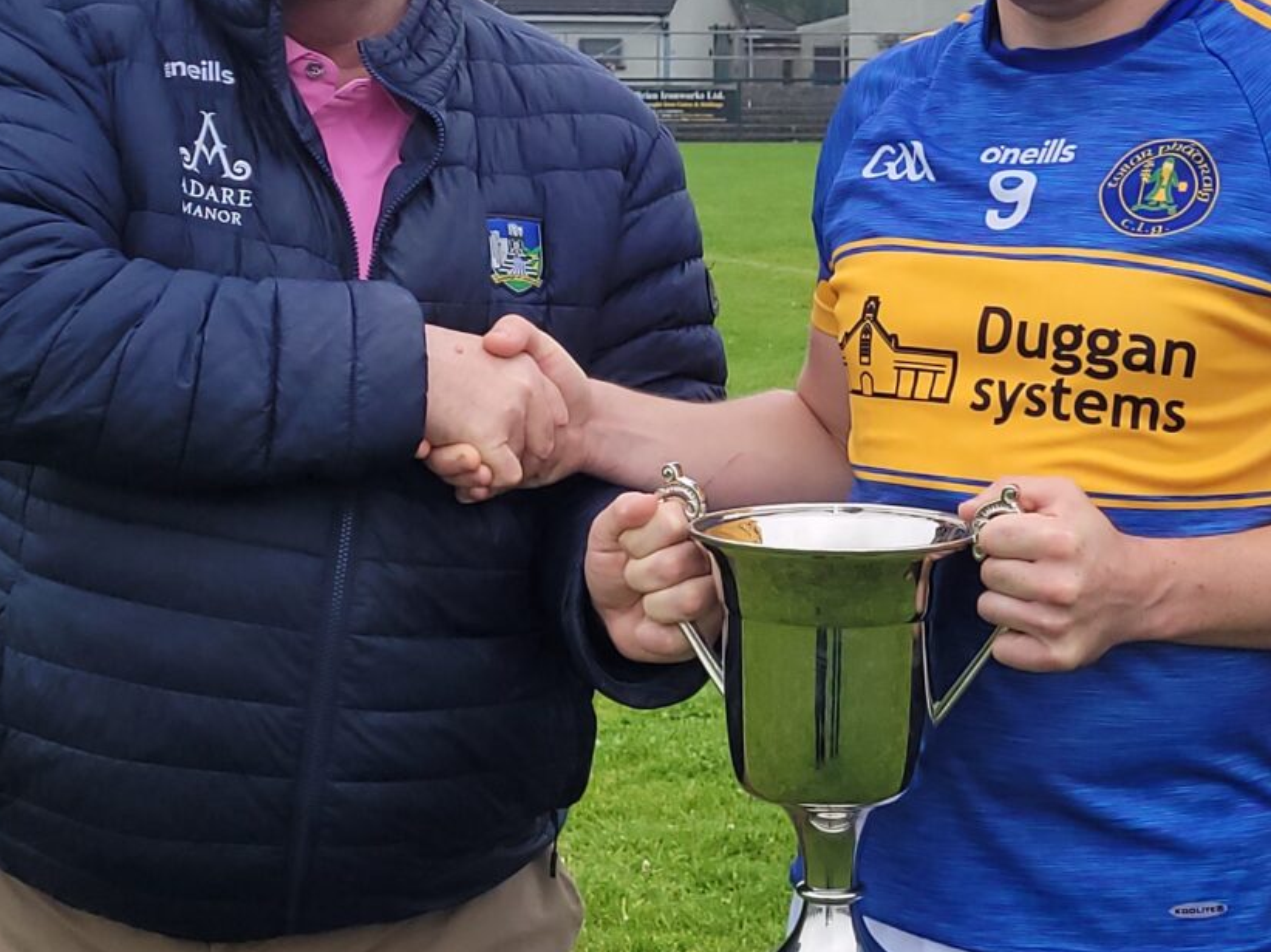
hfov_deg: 23.8
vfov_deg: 18.1
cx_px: 1025
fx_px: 2973
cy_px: 213
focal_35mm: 81
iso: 50
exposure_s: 1/100
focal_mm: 5.4
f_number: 1.8
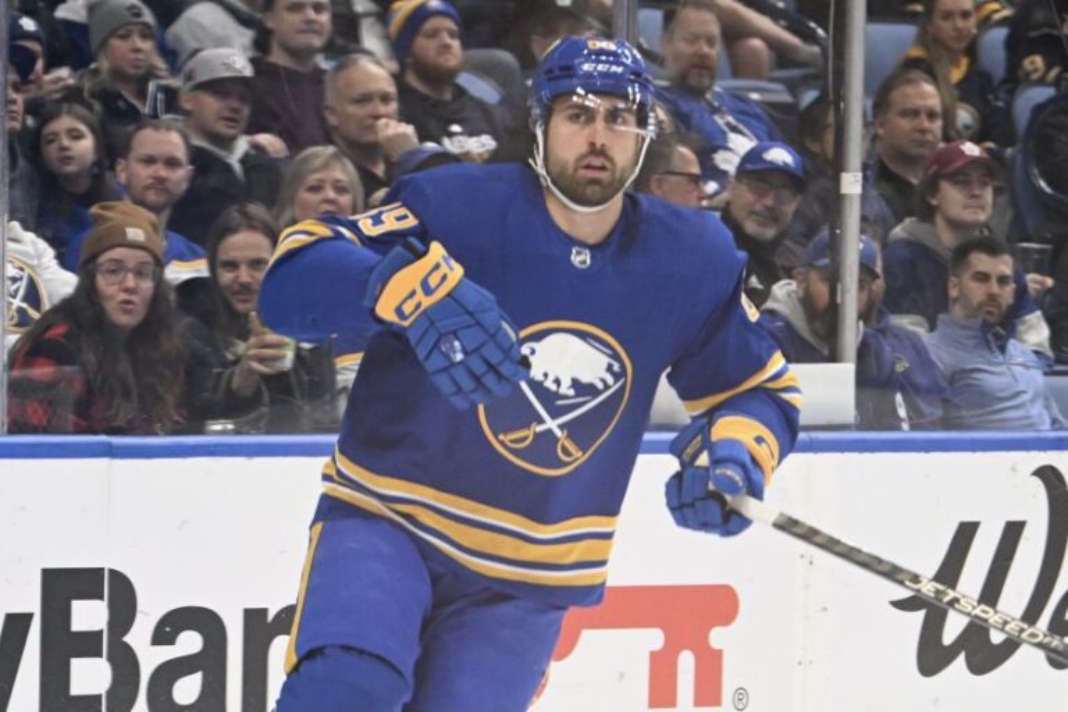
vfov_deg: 12.5
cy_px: 356
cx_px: 534
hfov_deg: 18.6
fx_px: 3263
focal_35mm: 110
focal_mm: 110
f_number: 3.5
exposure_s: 1/1600
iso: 4000
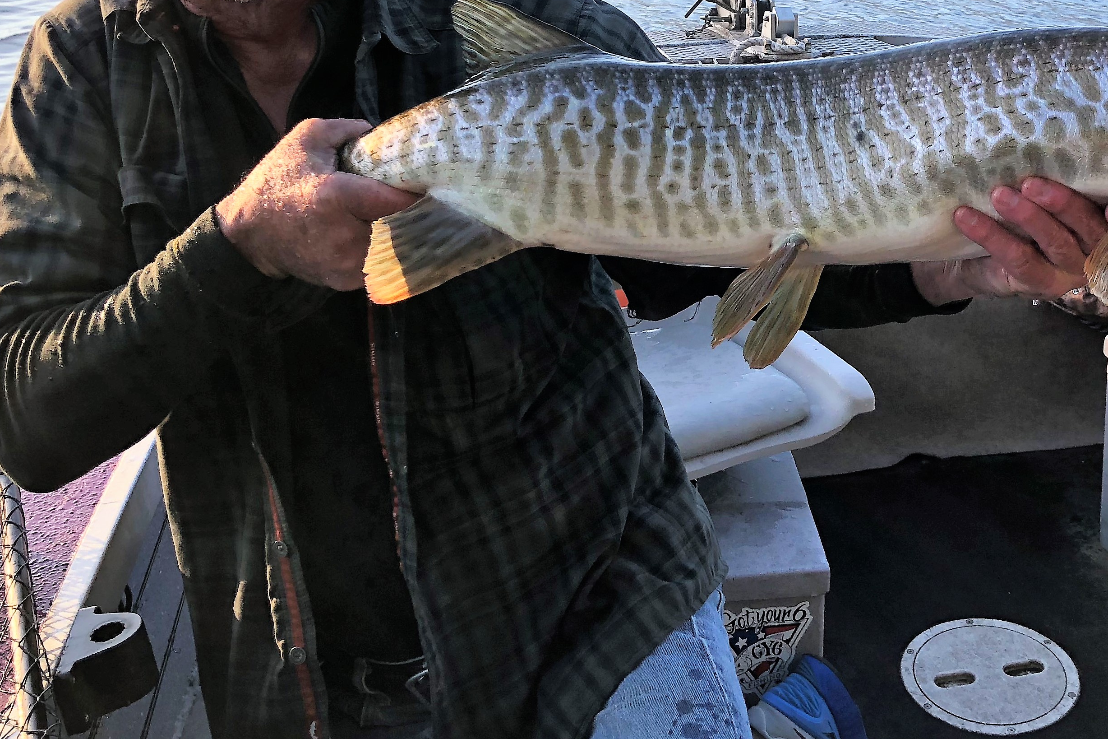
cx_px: 766
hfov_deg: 43.7
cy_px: 174
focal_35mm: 44
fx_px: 1354
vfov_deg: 30.0
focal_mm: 4
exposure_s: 1/384
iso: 20
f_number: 1.8
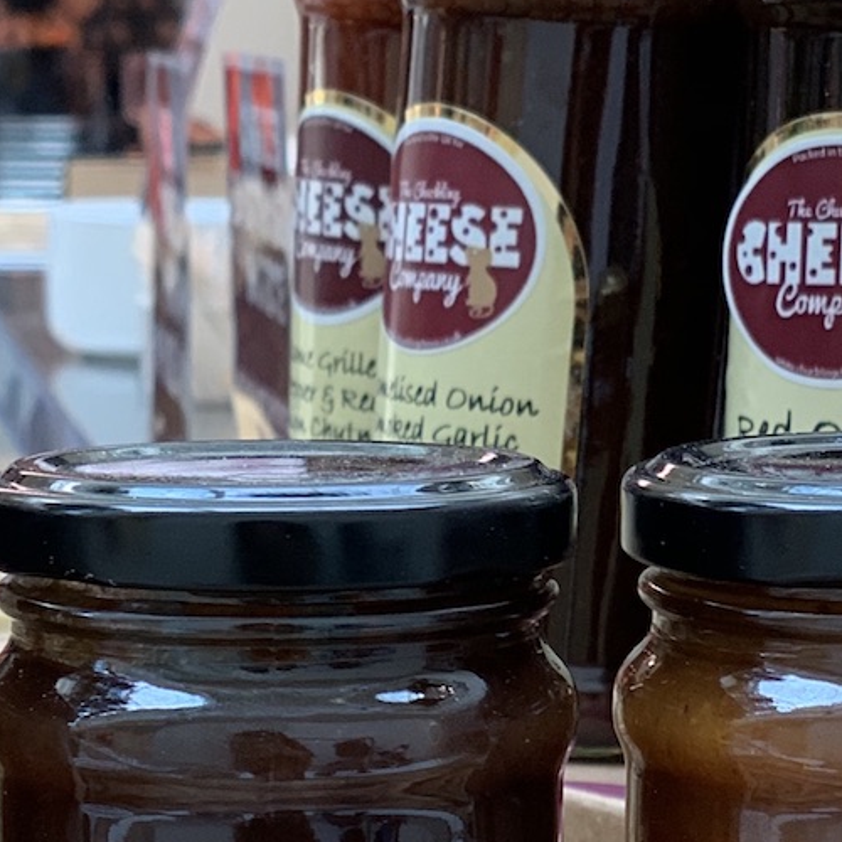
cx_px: 212
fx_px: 4045
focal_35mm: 147
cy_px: 1111
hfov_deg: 11.9
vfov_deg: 11.6
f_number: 2.4
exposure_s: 1/98
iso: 80
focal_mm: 6
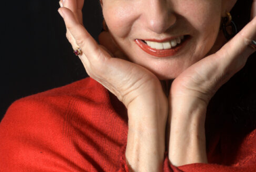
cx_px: 164
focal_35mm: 387
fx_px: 2758
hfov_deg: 5.3
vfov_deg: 3.6
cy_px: 7
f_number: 4.5
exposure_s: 1/100
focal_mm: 105
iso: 100
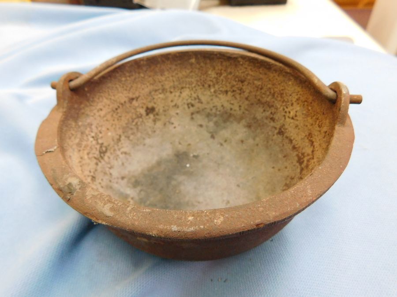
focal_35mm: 23
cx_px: 198
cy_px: 148
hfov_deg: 73.9
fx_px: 264
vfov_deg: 58.9
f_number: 3
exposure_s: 1/30
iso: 400
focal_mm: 4
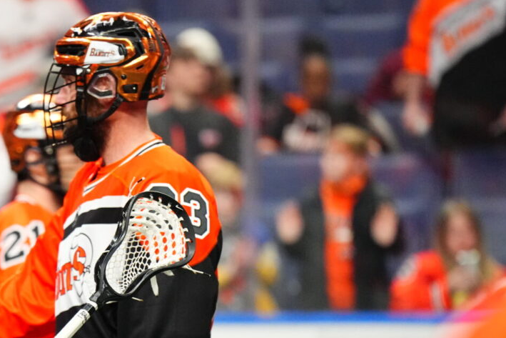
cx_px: 29
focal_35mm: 433
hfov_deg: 4.8
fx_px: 6087
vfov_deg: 3.2
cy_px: 279
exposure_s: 1/1600
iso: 5000
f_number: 2.8
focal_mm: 200
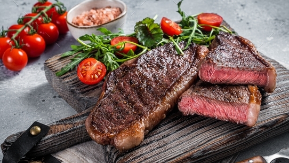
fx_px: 437
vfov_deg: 21.1
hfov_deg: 36.6
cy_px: 92
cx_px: 157
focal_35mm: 57
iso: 200
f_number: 10
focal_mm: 50
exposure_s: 1/125
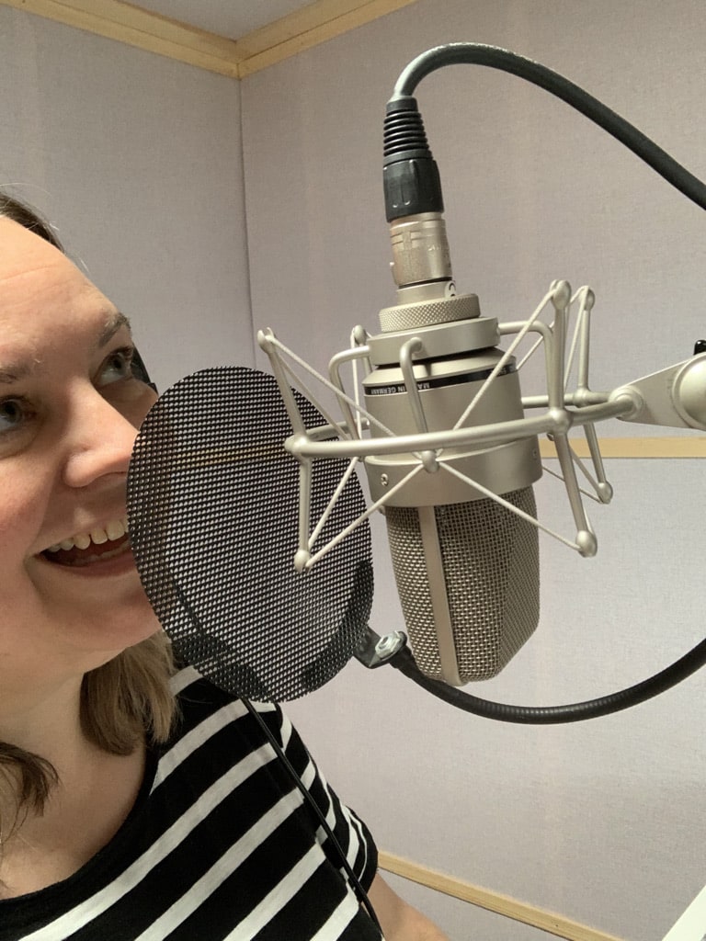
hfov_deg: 44.2
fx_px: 870
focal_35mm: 32
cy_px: 470
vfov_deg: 56.8
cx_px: 353
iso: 200
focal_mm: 2.87
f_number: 2.2
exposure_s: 1/32
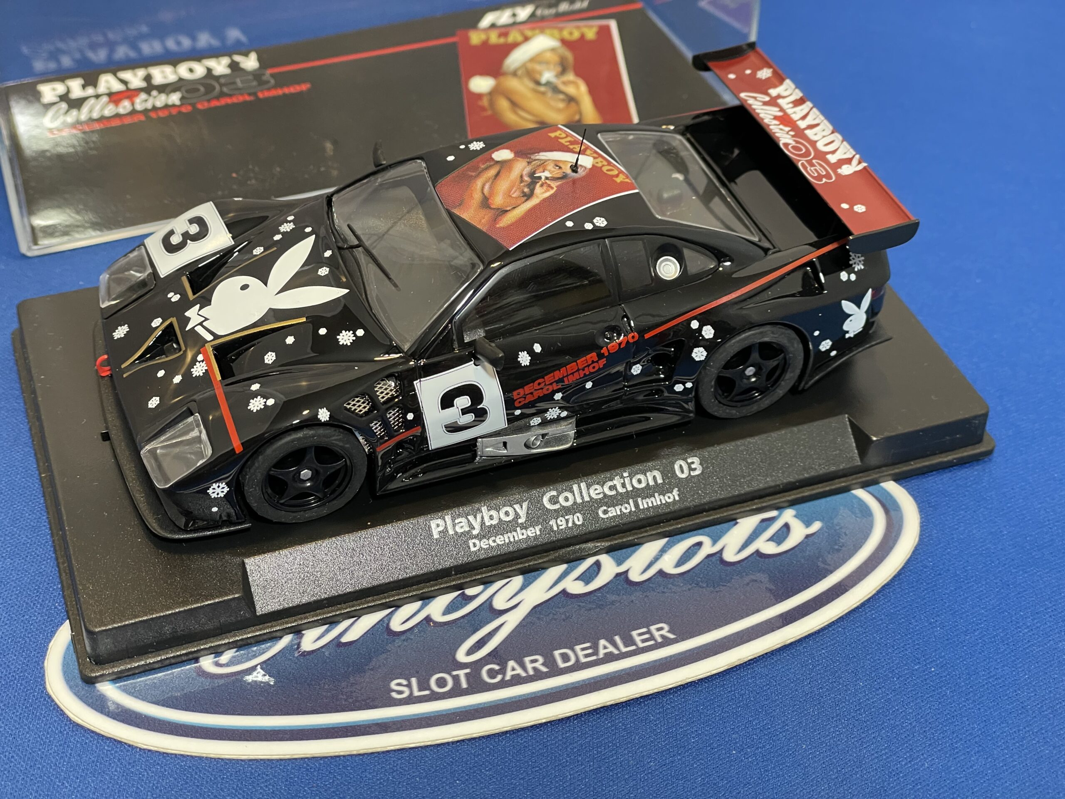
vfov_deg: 28.0
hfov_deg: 36.8
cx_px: 532
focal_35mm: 52
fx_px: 1600
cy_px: 400
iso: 200
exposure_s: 1/60
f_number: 2
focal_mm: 6
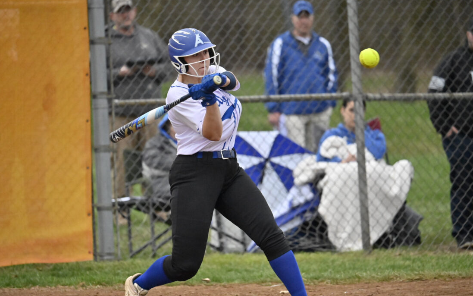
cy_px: 142
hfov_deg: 5.5
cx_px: 237
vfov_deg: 3.4
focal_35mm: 382
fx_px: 4925
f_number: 6
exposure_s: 1/2000
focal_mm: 374
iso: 7200
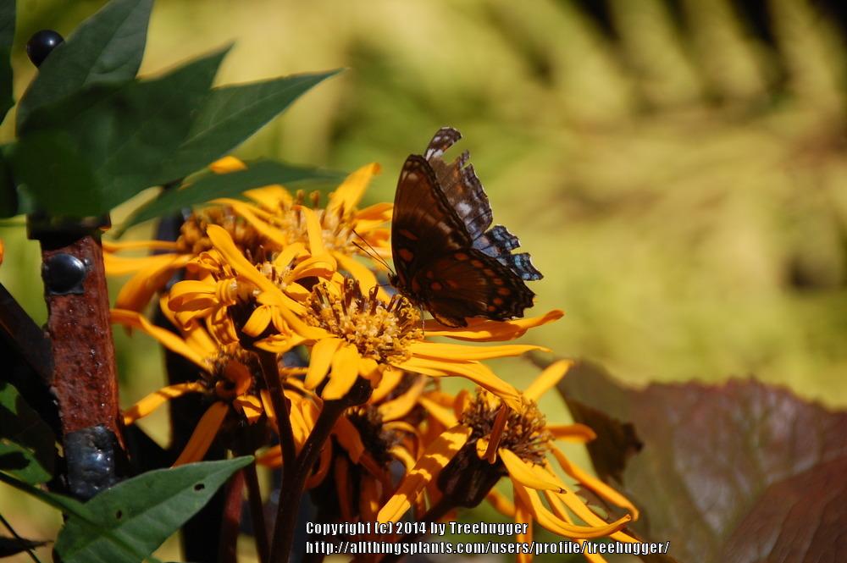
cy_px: 282
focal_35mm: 300
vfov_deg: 4.6
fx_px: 7052
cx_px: 424
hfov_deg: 6.9
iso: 400
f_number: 5.6
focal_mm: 200
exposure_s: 1/800
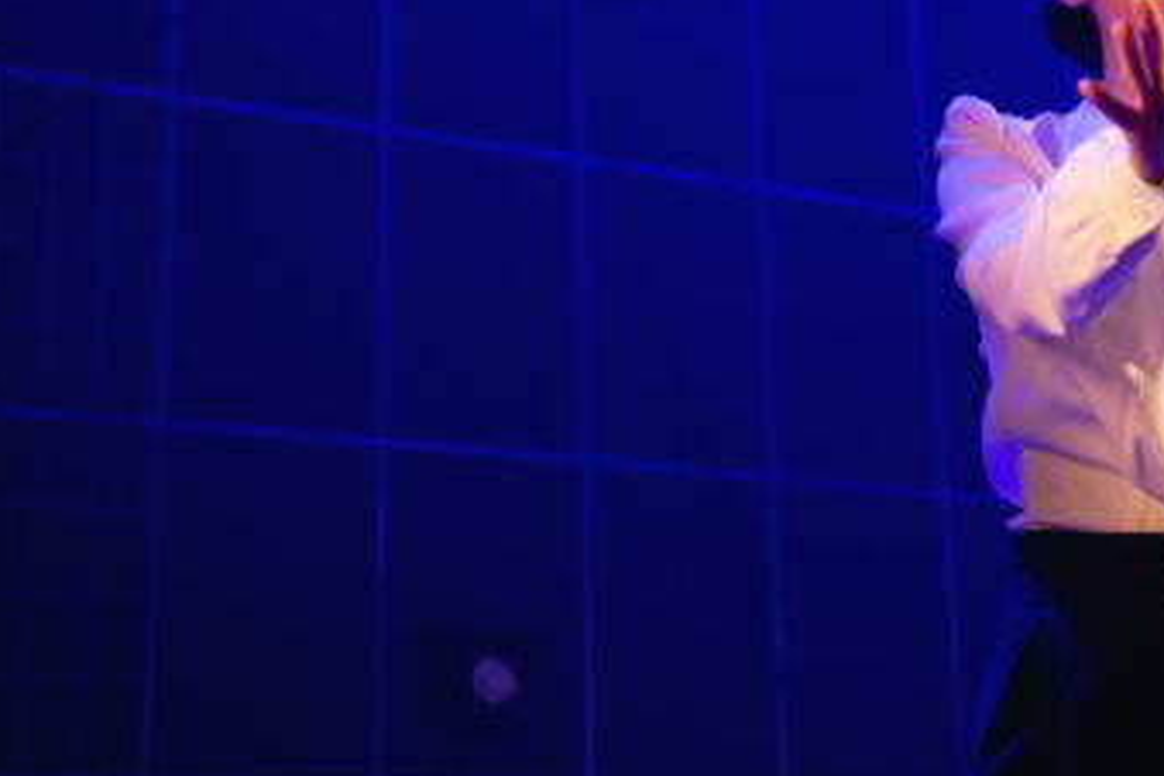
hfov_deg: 23.6
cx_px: 900
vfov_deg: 15.9
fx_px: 2748
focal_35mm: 85
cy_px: 124
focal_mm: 48
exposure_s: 1/125
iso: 800
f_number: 3.2
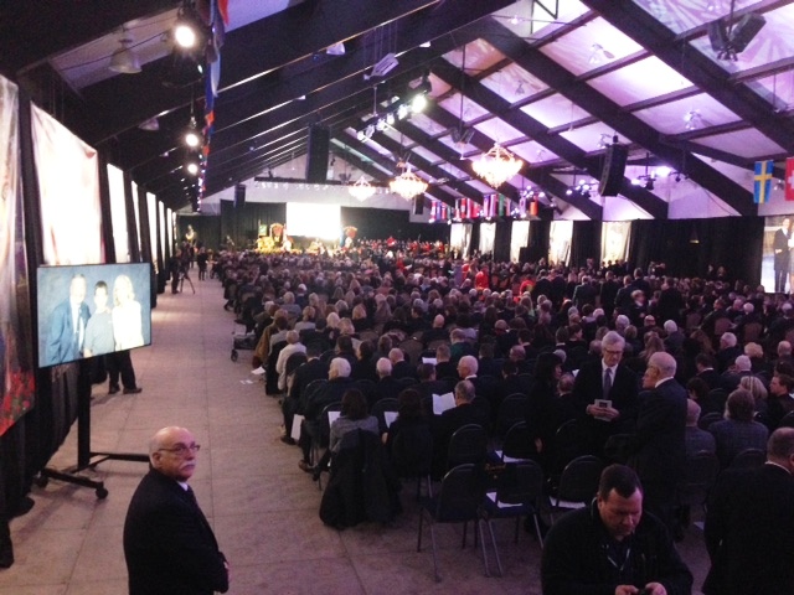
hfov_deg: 55.4
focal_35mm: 33
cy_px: 298
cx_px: 397
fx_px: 757
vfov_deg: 42.9
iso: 320
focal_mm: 4.12
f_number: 2.4
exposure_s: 1/20
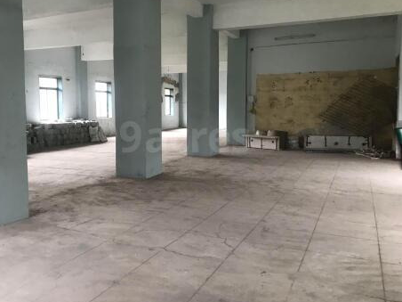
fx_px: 383
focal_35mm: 33
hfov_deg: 55.2
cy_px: 137
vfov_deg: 42.9
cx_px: 173
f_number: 1.8
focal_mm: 3.99
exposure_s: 1/17
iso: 40
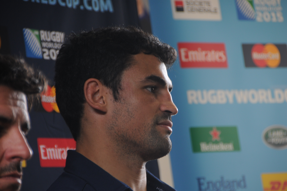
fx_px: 2389
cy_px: 96
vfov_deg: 4.6
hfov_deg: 6.9
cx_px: 144
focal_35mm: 300
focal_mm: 200
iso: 400
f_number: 5.6
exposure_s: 1/30
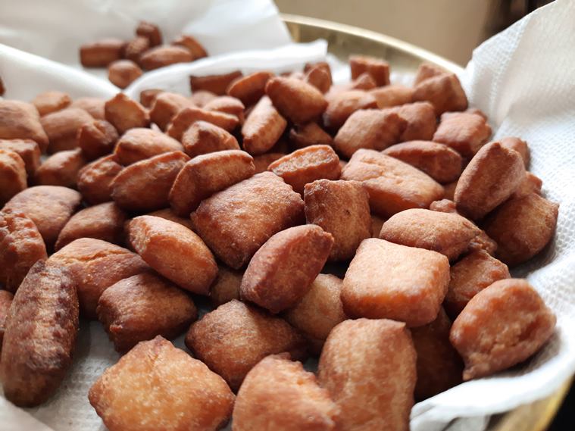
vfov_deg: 54.9
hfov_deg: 69.4
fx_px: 415
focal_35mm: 25
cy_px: 216
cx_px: 288
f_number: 2
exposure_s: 1/50
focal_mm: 4.6
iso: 200
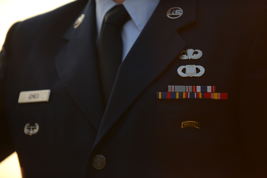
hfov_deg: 10.8
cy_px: 89
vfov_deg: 7.2
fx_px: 1410
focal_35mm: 190
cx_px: 134
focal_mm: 190
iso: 800
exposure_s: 1/4000
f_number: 2.8
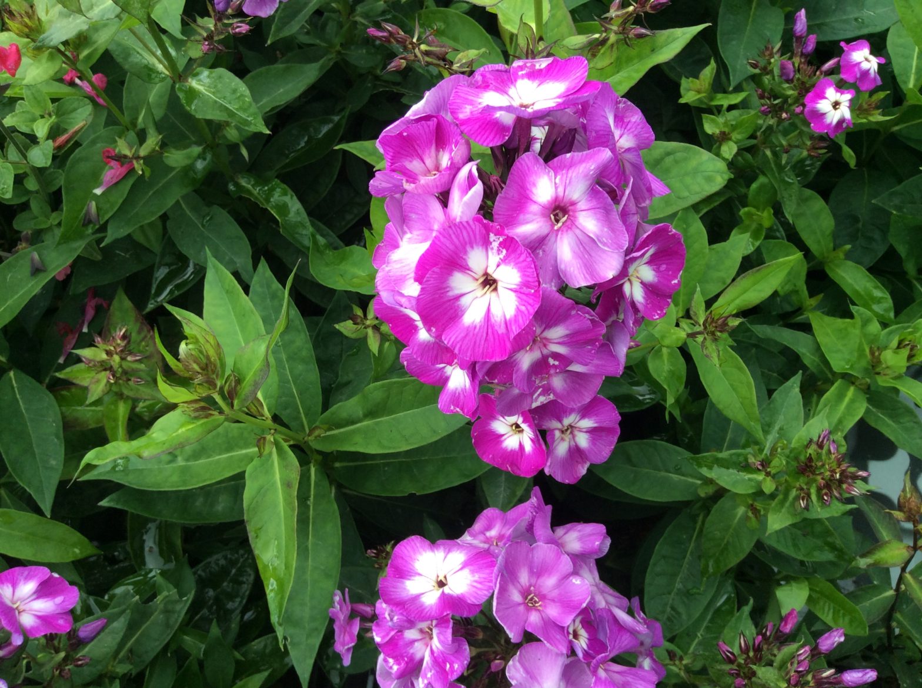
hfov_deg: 56.9
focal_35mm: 32
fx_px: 851
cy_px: 344
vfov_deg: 44.1
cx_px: 461
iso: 32
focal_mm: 3.3
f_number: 2.4
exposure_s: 1/181
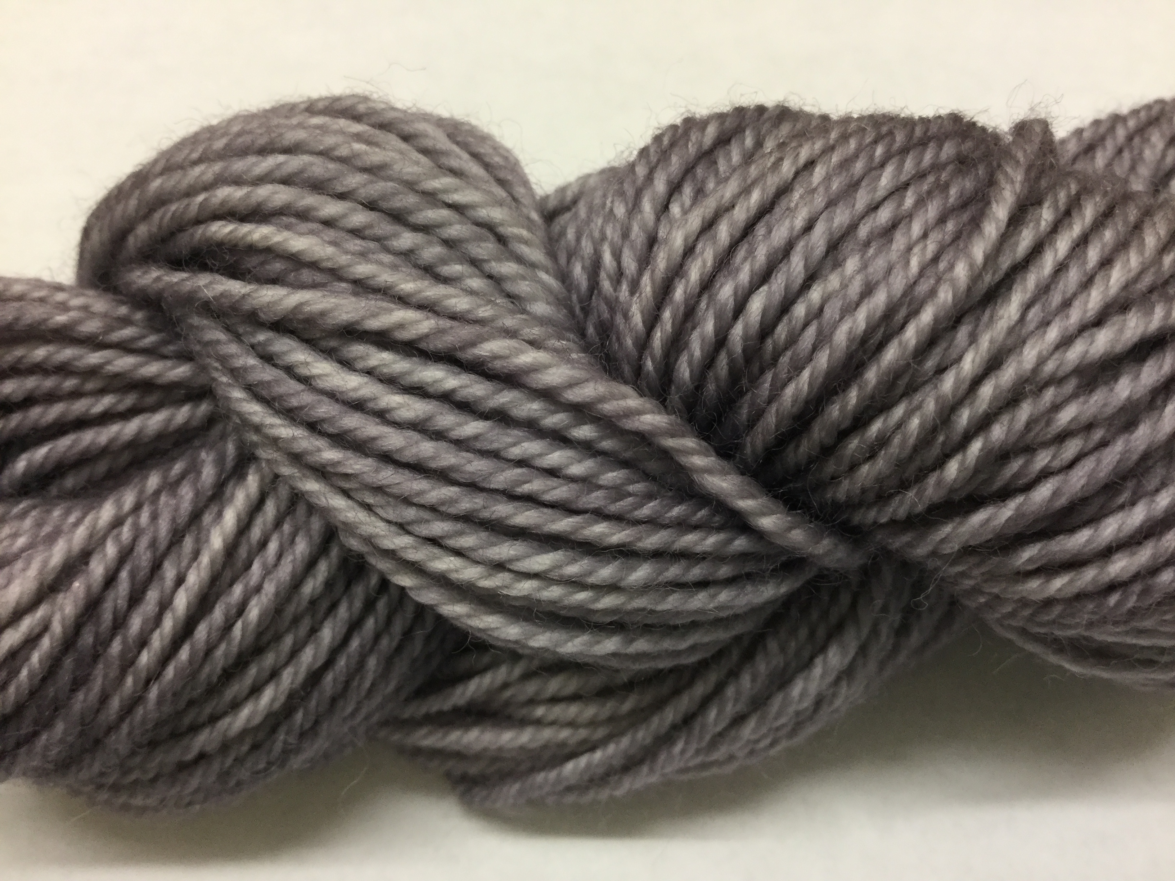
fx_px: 1052
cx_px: 588
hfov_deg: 58.4
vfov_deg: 45.4
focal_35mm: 31
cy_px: 440
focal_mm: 3.3
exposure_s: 1/30
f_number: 2.4
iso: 80
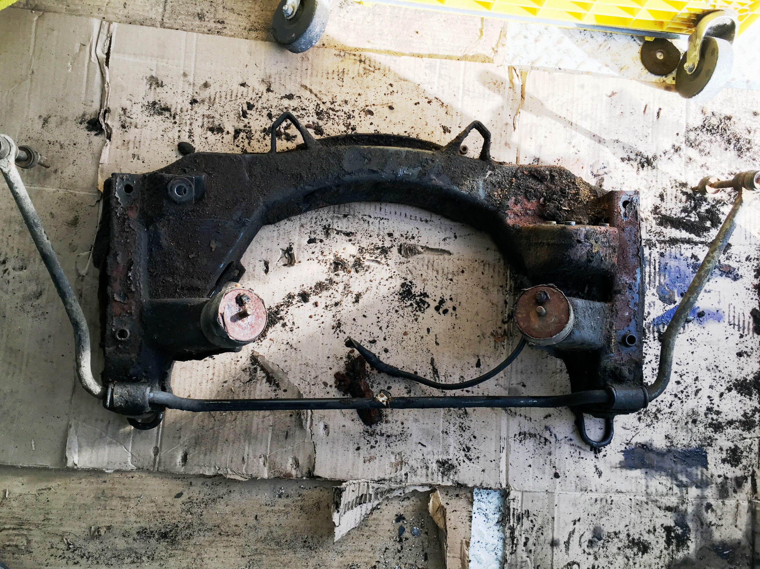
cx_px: 380
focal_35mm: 29
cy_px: 284
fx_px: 637
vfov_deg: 48.2
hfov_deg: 61.7
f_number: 2.2
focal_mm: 4.15
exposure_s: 1/120
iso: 25
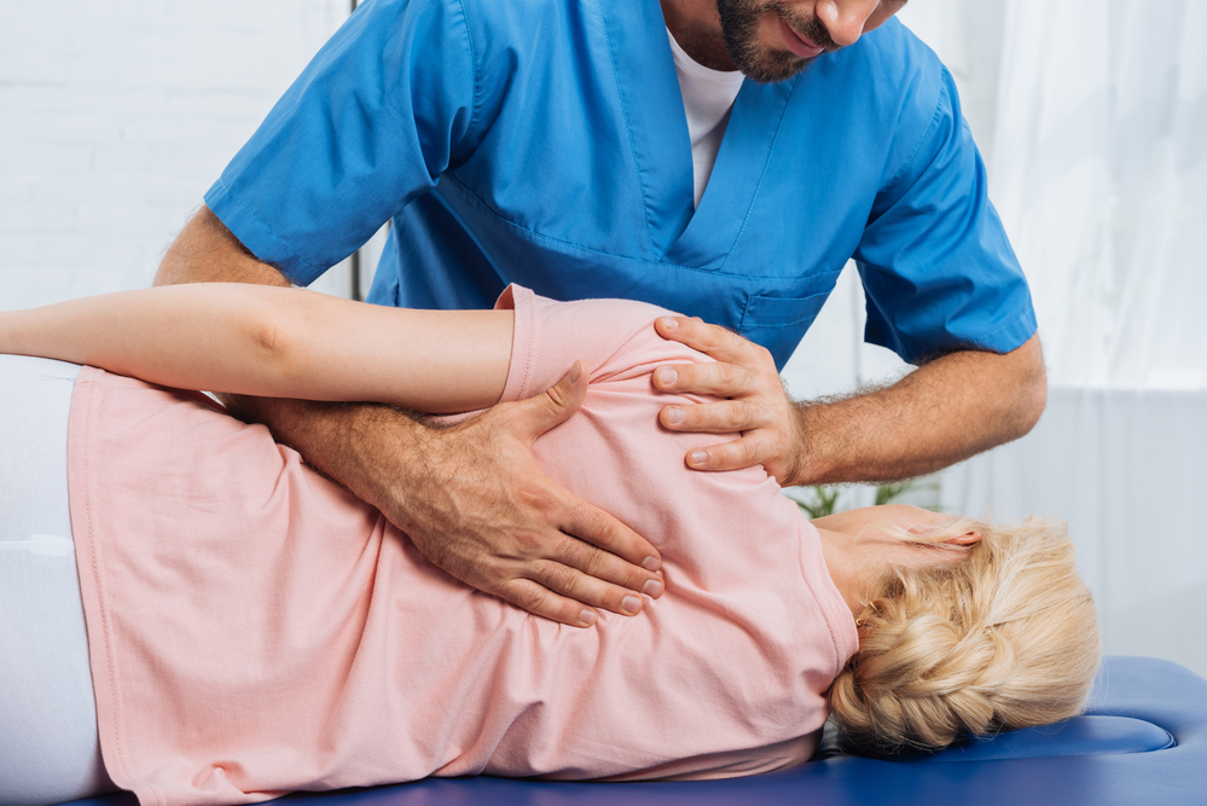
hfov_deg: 39.6
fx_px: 1677
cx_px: 604
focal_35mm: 50
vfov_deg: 27.0
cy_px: 403
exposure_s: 1/200
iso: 100
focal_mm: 50
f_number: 6.3
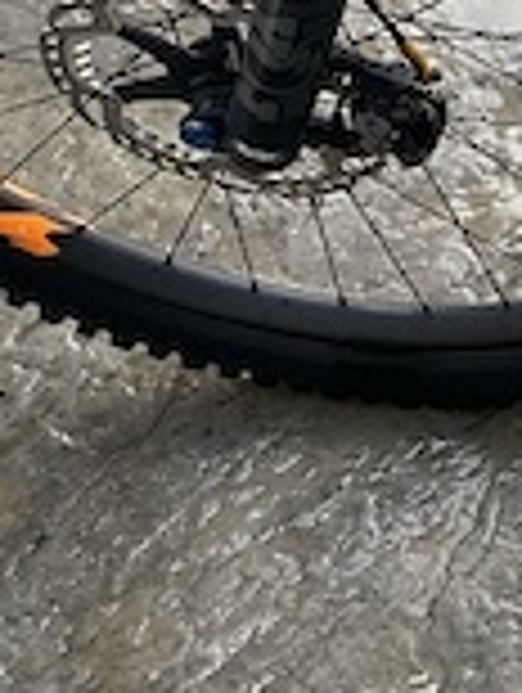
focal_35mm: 135
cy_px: -171
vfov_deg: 14.1
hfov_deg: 9.7
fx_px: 2707
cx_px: 1278
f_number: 1.8
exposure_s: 1/332
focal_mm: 4.25
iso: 32
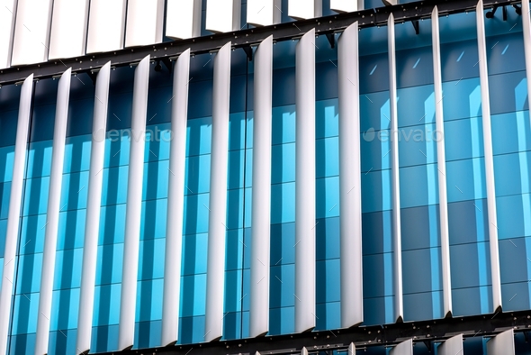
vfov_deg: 13.7
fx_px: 1476
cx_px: 266
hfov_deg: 20.4
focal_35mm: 100
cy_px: 178
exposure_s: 1/250
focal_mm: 100
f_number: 6.3
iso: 100
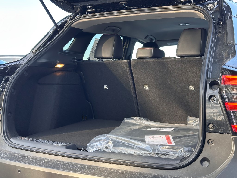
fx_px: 329
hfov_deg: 39.7
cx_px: 118
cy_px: 89
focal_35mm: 48
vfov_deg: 30.3
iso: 80
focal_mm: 6.86
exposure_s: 1/132
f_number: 1.78
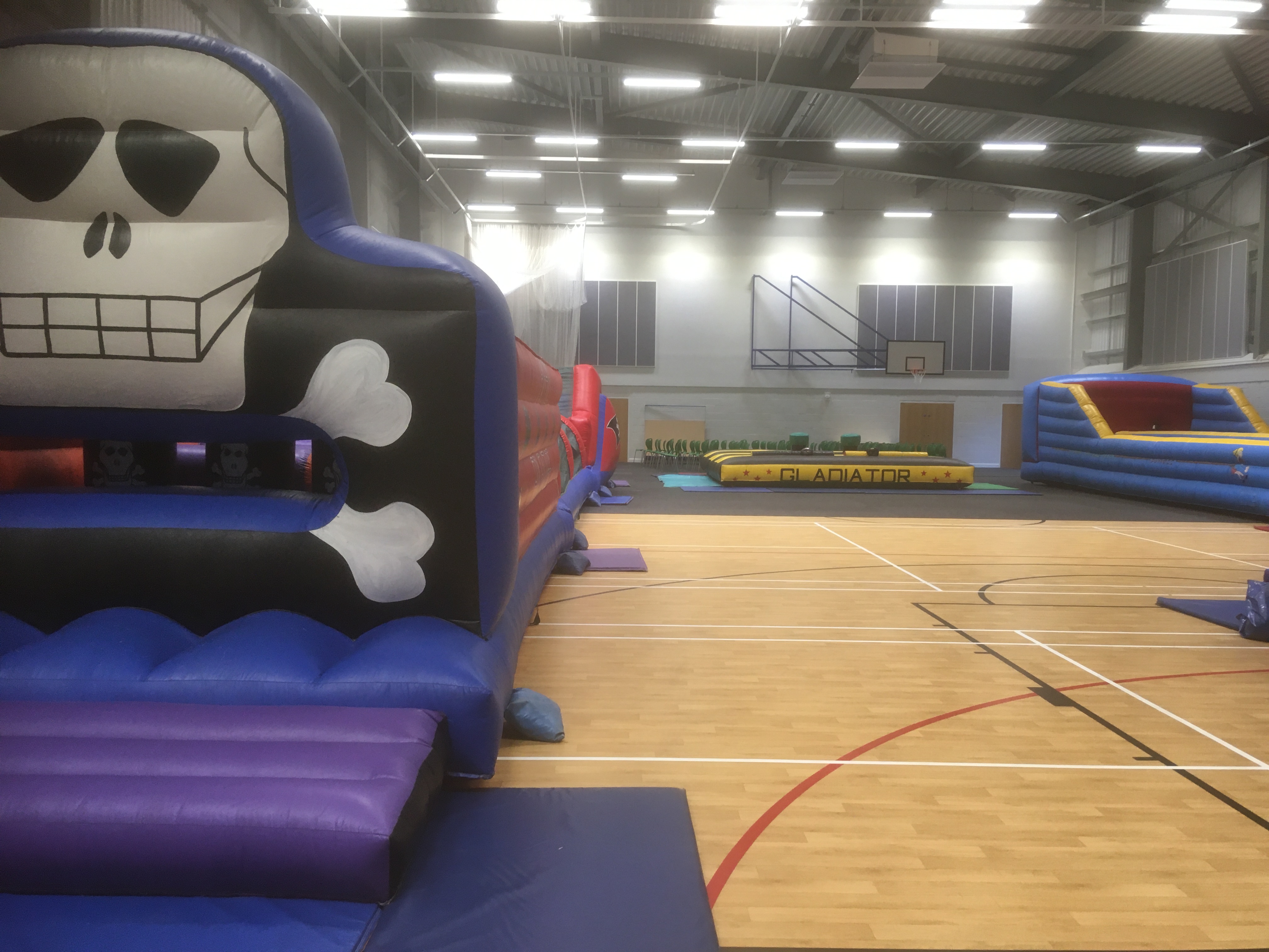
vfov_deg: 48.2
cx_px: 634
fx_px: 1063
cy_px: 476
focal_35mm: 29
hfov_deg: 61.7
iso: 50
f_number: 2.2
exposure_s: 1/33
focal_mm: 4.15
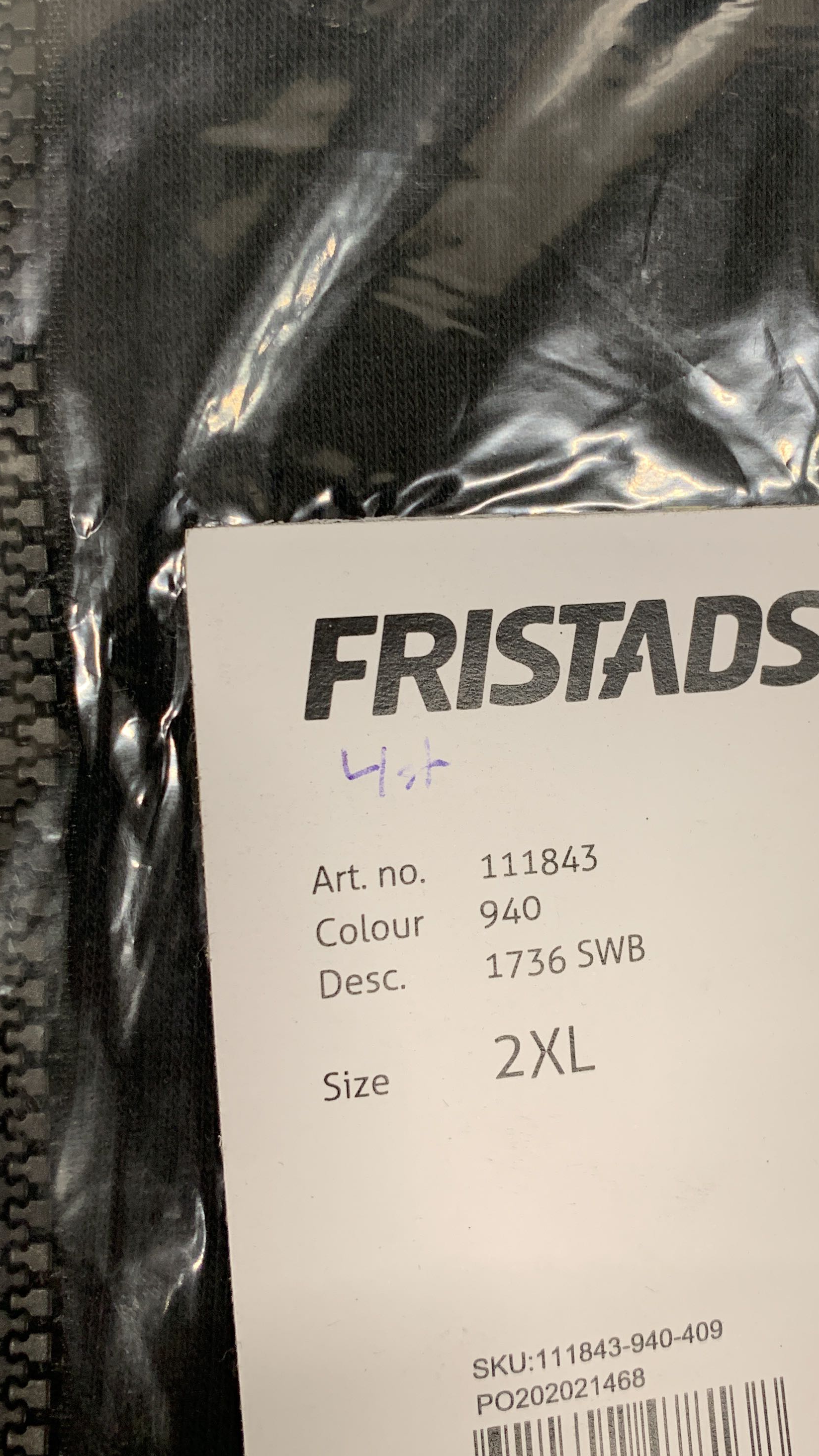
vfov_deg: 51.5
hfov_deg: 30.2
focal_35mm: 39
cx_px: 536
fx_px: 1506
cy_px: 665
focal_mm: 4.25
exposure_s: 1/60
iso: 100
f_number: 1.8
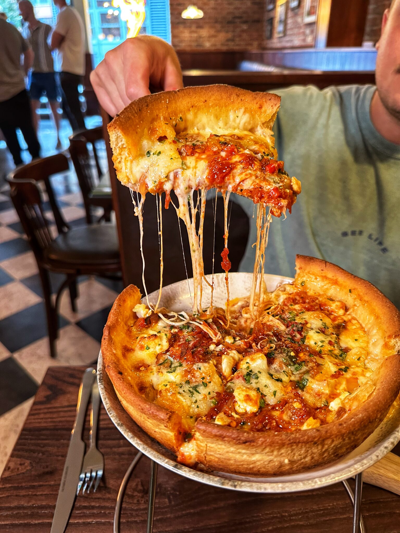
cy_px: 266
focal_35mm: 24
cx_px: 200
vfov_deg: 71.6
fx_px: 370
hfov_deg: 56.8
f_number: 1.78
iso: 400
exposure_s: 1/50
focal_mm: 6.86
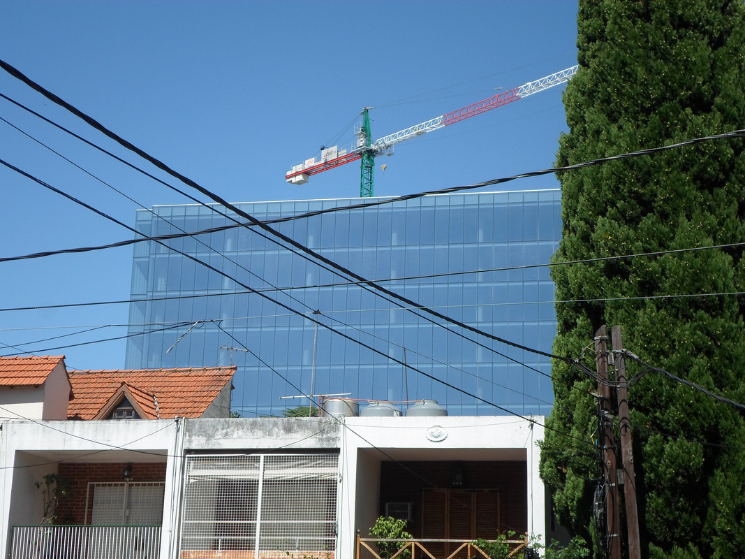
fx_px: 1442
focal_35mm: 67
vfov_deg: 21.9
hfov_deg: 29.0
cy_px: 280
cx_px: 372
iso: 80
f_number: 4.1
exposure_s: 1/750
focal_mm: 12
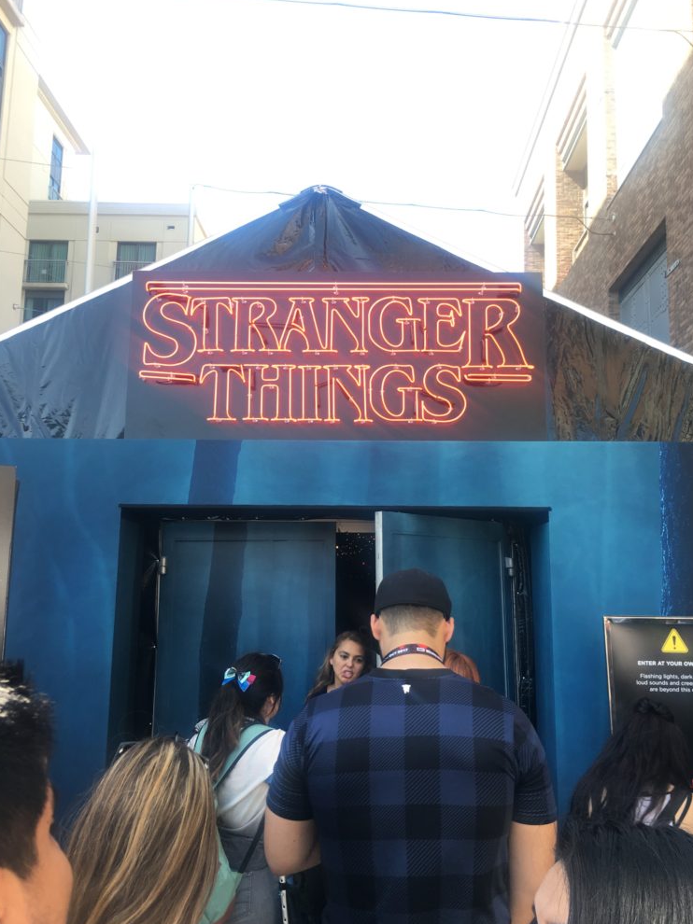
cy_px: 469
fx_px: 801
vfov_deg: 60.0
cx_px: 353
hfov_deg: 46.8
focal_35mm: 30
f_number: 2.2
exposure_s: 1/130
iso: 25
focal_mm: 4.15
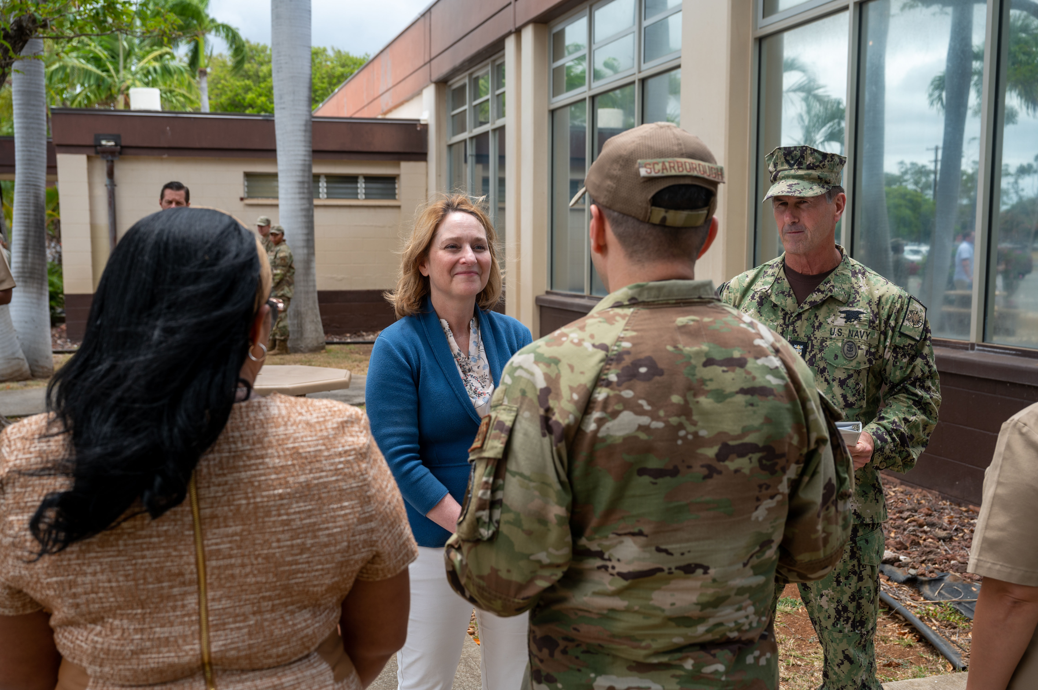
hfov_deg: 50.7
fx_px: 1095
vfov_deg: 35.0
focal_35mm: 38
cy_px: 345
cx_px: 519
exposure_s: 1/250
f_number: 5.6
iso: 100
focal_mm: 38
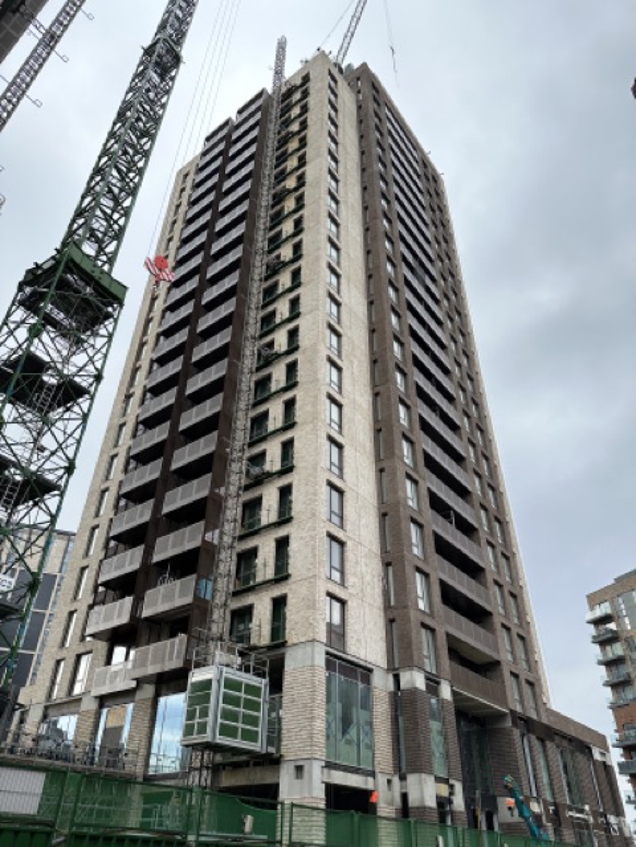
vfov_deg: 71.6
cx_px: 318
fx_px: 588
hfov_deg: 56.8
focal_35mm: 24
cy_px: 424
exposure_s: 1/756
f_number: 1.78
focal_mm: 6.86
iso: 80
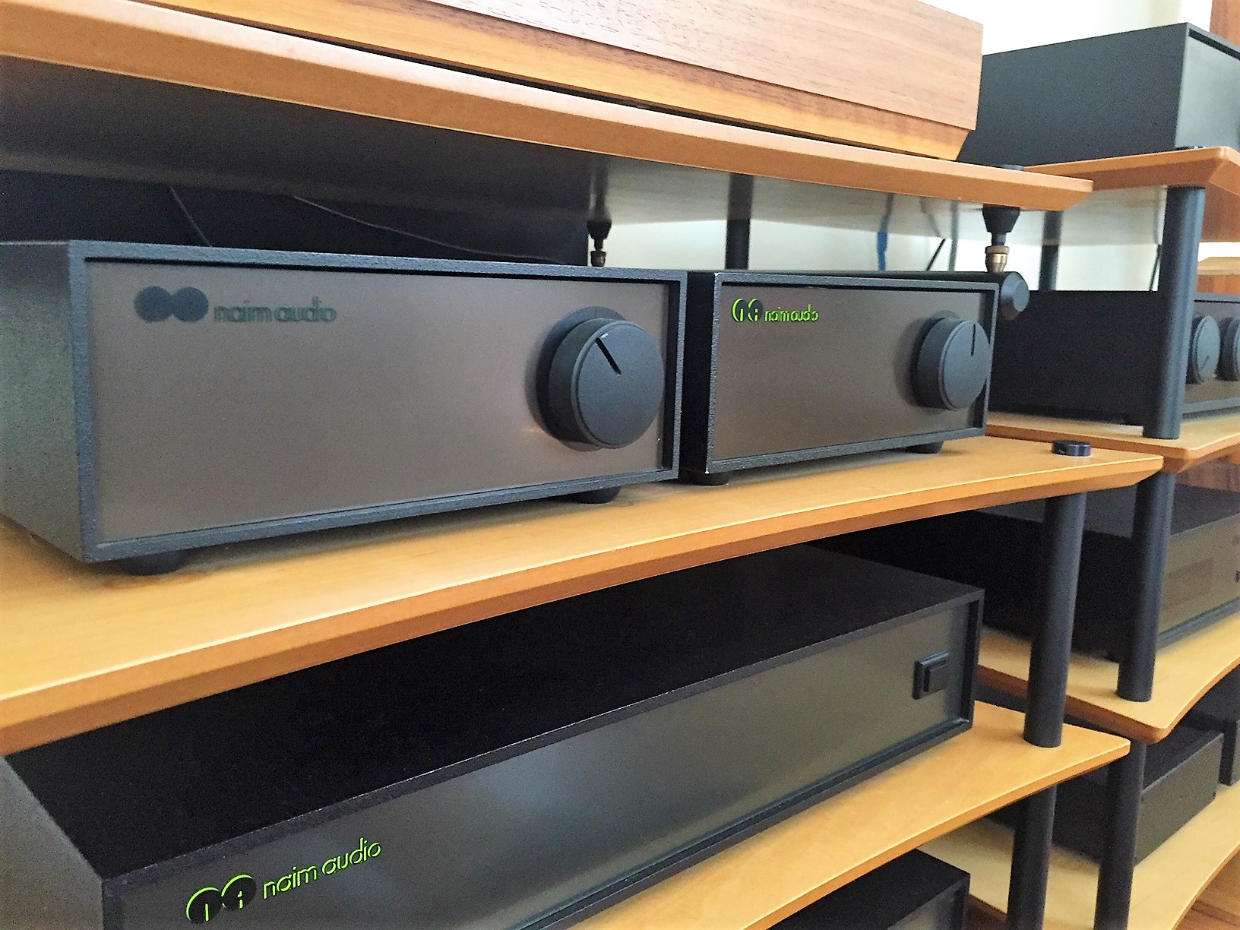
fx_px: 1039
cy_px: 465
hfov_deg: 61.7
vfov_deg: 48.2
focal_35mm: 29
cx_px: 620
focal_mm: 4.15
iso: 250
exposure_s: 1/33
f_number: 2.2
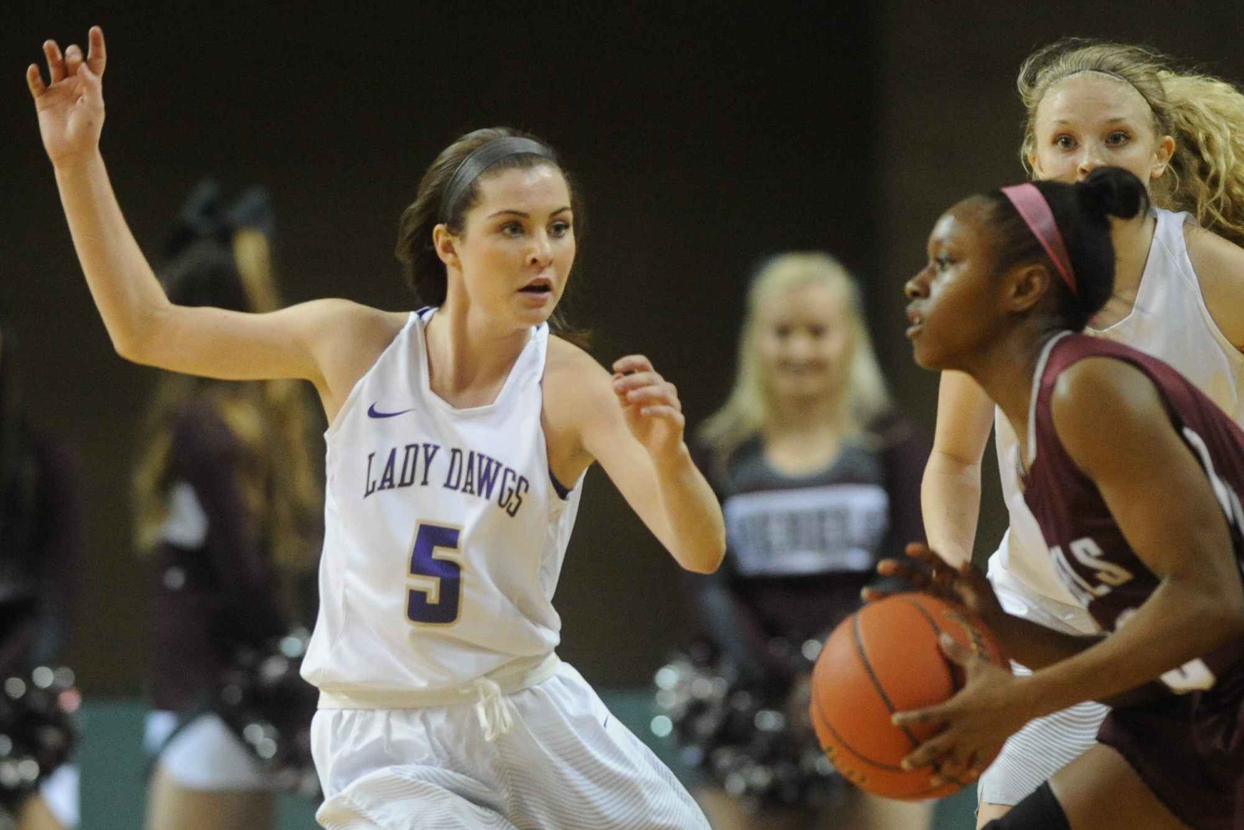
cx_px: 622
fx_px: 10367
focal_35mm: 300
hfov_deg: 6.9
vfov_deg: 4.6
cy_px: 415
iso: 3200
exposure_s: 1/1000
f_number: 3.2
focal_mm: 300
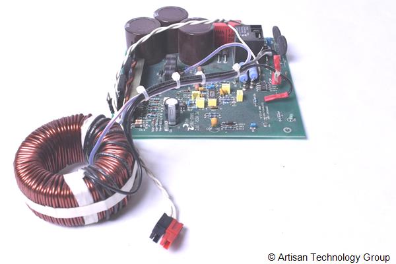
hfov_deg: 53.1
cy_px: 132
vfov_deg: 36.9
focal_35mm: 36
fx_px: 396
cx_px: 198
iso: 200
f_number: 10
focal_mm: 24
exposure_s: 1/200
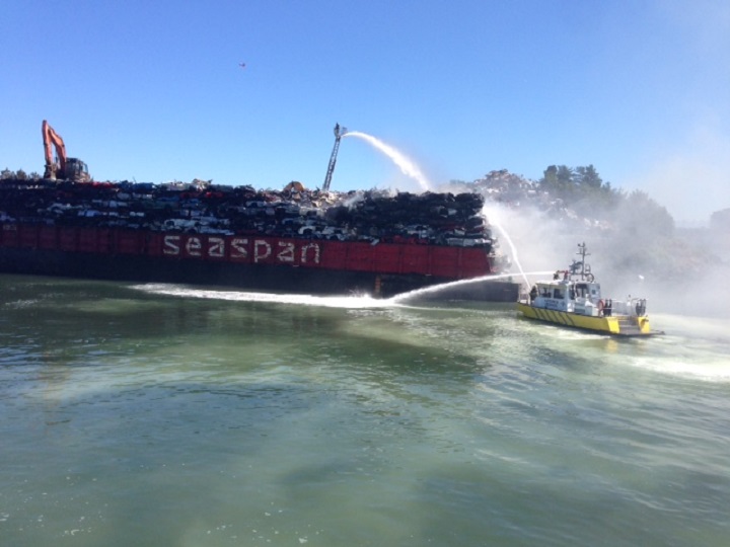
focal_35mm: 33
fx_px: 696
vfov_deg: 42.9
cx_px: 365
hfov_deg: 55.4
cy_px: 274
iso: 50
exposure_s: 1/1178
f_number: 2.4
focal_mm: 4.12
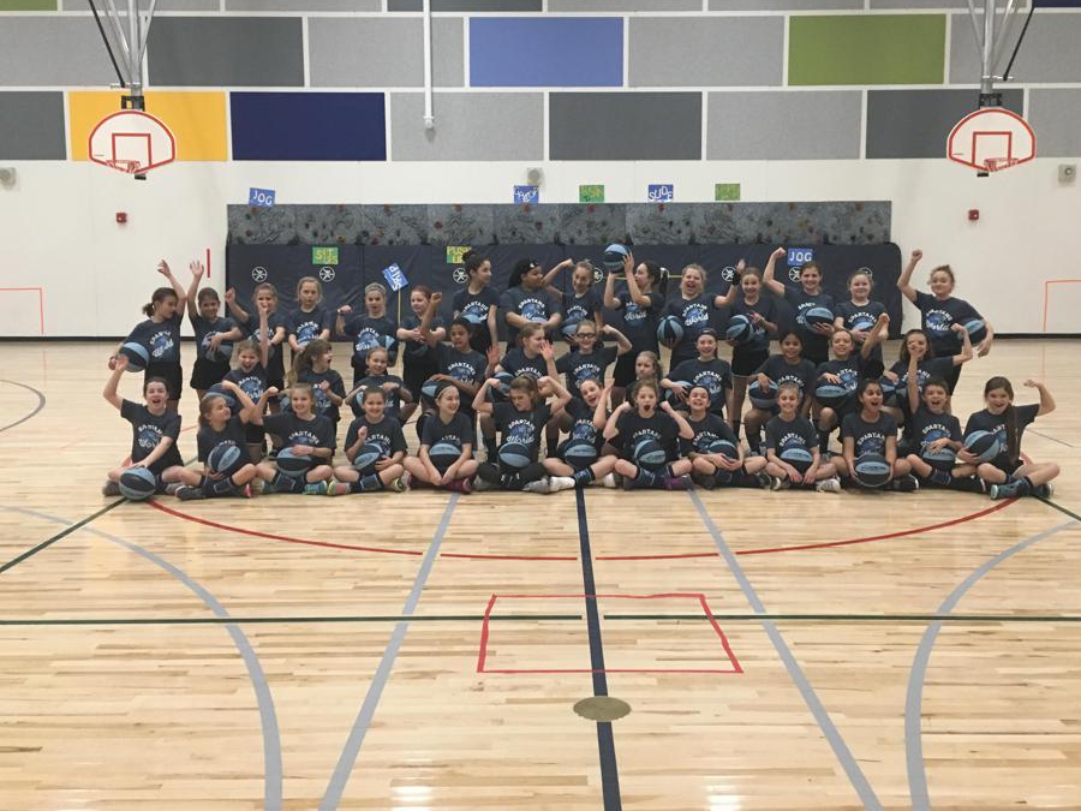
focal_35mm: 33
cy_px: 351
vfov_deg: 42.9
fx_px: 1031
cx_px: 557
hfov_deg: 55.3
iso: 160
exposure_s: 1/30
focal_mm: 4.15
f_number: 2.2
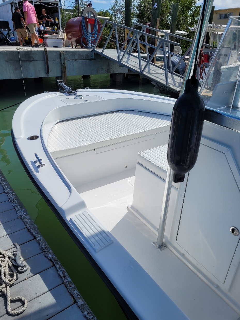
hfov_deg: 51.3
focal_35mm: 27
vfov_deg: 65.3
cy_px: 163
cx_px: 120
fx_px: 250
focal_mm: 5.4
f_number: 1.8
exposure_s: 1/5257
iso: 40
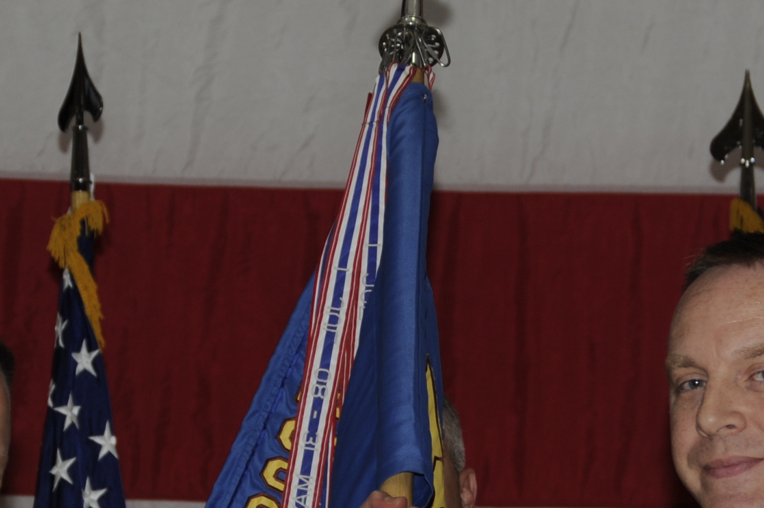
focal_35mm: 256
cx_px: 378
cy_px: 746
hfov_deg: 8.0
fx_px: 5429
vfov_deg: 5.3
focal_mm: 85
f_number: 5.6
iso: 400
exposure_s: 1/160
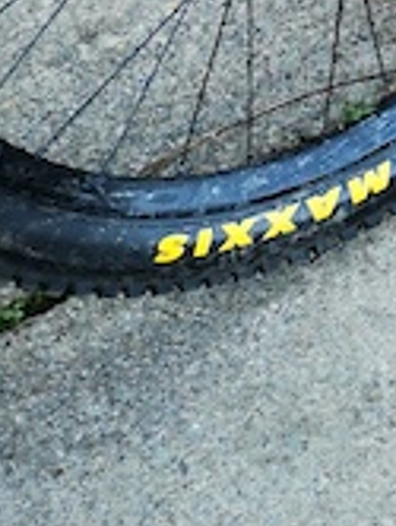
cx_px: 814
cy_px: -599
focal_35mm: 130
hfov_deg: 10.4
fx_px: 1978
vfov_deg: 12.8
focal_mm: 5.56
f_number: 1.6
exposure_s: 1/100
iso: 80
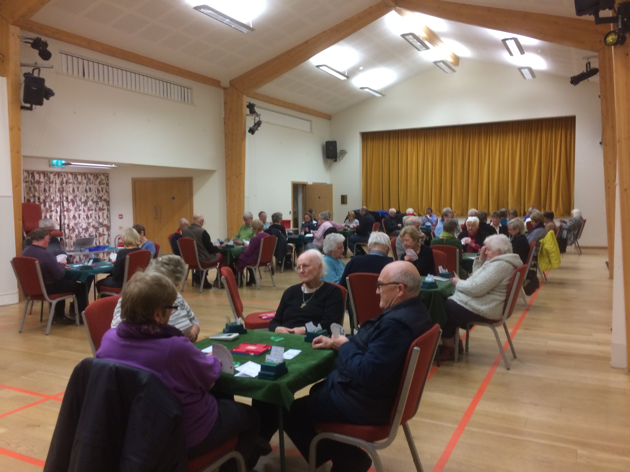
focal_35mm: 29
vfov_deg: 48.2
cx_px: 315
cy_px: 236
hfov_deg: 61.7
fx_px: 528
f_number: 2.2
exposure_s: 1/33
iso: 160
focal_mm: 4.15
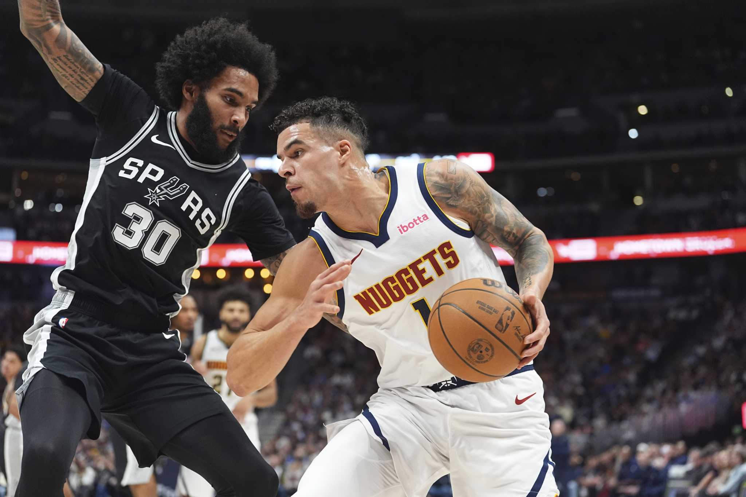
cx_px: 373
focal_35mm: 70
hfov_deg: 28.8
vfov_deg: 19.5
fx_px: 1450
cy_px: 248
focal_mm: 70
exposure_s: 1/1600
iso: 5000
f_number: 3.2
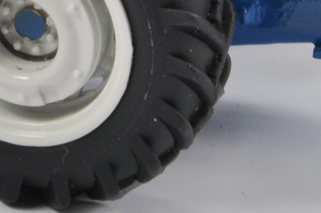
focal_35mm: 476
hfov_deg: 4.3
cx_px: -45
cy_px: -233
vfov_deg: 2.9
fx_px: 4238
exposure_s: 1/50
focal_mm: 70
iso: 400
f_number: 29
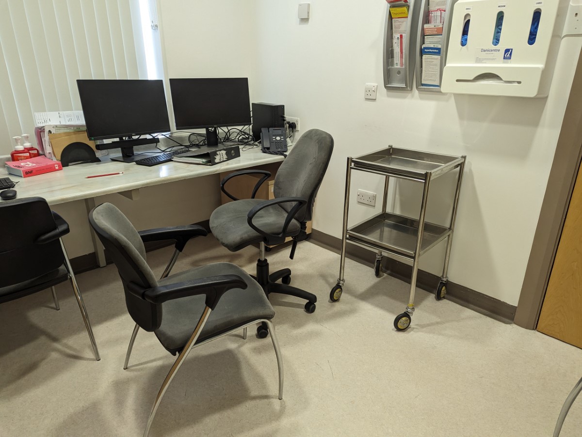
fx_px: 404
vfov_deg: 56.8
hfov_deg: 71.6
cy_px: 218
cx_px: 291
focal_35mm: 24
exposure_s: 1/64.8
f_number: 1.85
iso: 335
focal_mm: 6.81
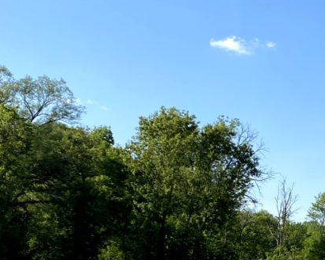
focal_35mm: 95
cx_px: 468
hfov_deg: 18.2
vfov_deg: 15.9
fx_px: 914
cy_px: 250
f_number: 1.8
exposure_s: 1/1961
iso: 32
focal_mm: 4.25
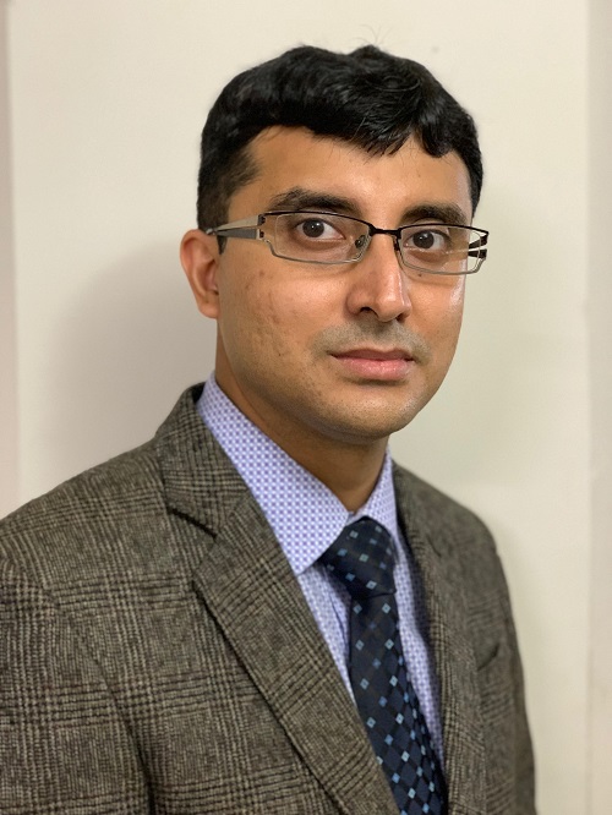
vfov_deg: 36.8
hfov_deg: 28.1
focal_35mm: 52
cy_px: 408
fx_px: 1225
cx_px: 306
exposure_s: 1/25
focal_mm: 6
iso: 500
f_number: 2.4
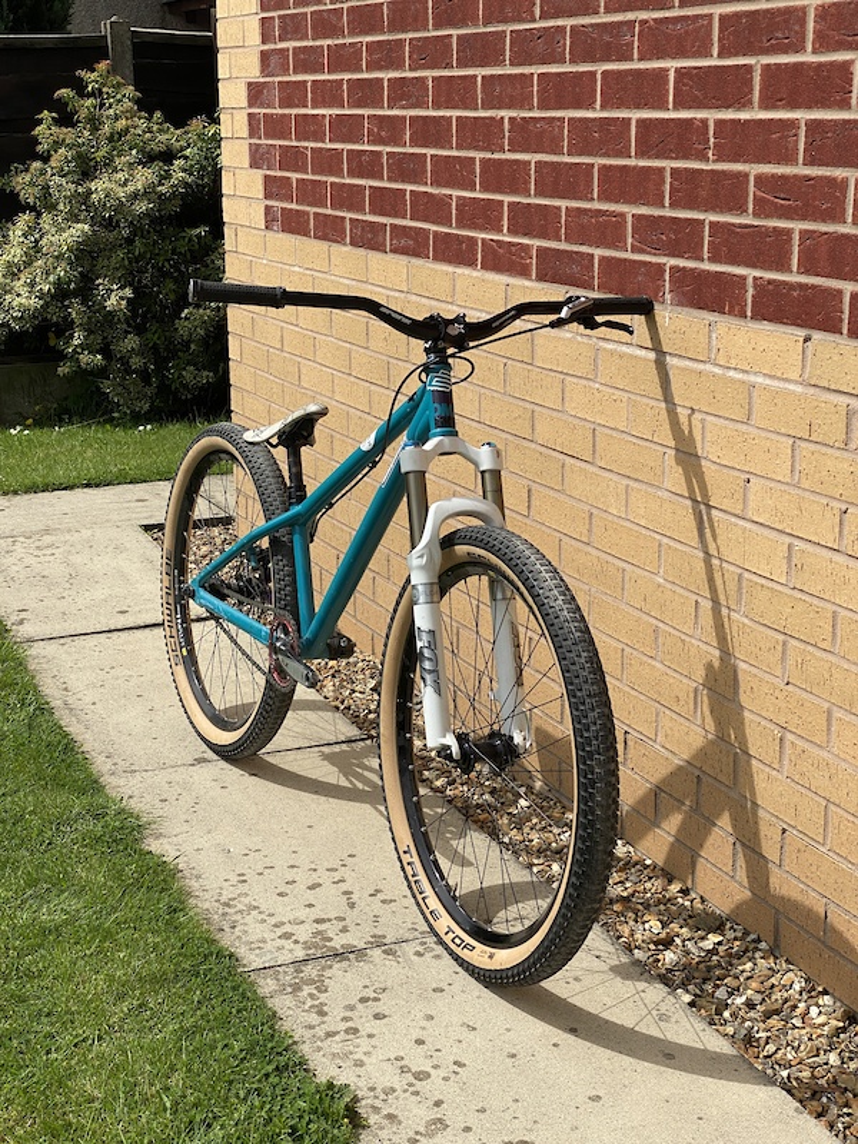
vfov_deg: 36.8
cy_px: 572
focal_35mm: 52
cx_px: 429
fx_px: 1719
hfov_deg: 28.0
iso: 20
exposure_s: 1/1845
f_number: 2
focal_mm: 6
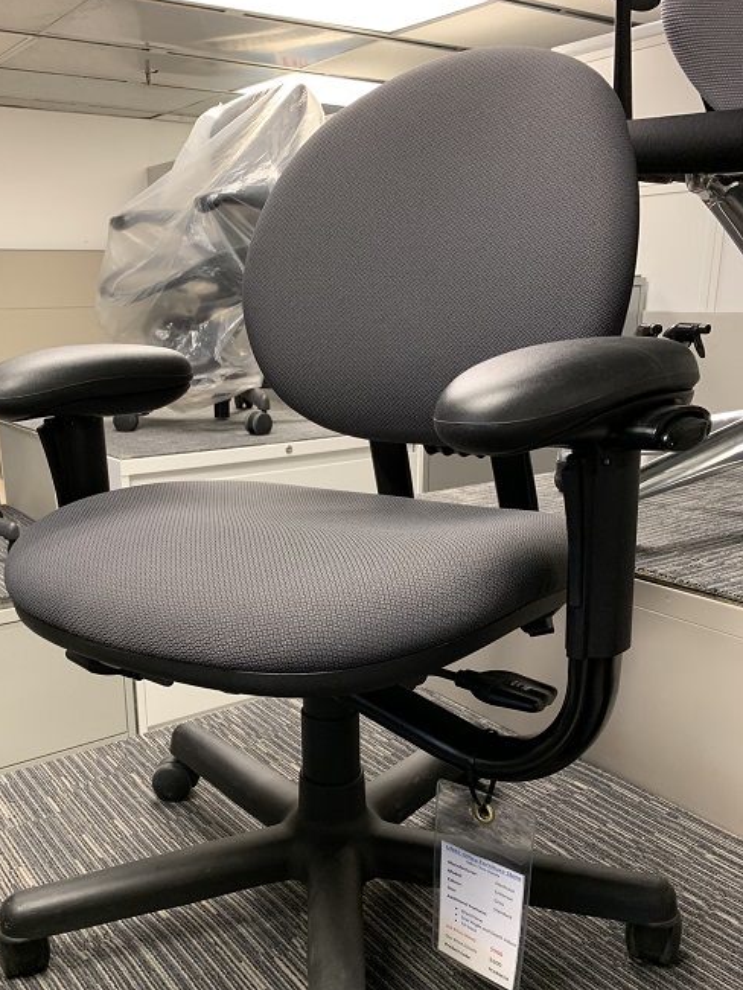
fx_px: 915
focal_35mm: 32
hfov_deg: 44.0
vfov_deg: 56.3
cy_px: 600
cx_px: 301
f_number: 1.8
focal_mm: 4.25
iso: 200
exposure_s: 1/60
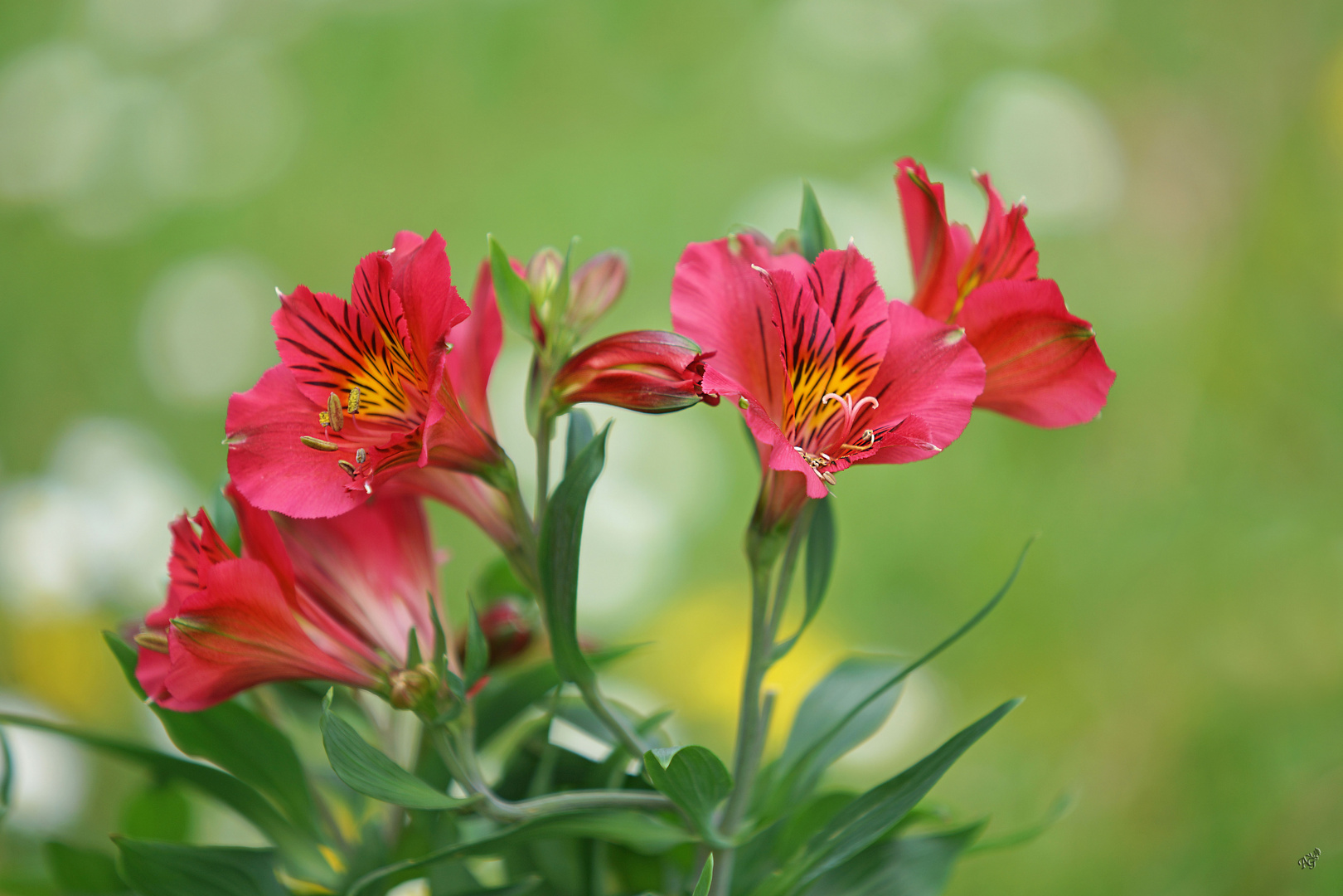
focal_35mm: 200
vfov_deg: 6.9
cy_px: 448
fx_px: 7461
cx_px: 672
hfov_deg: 10.3
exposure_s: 1/250
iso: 100
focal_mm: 200
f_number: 4
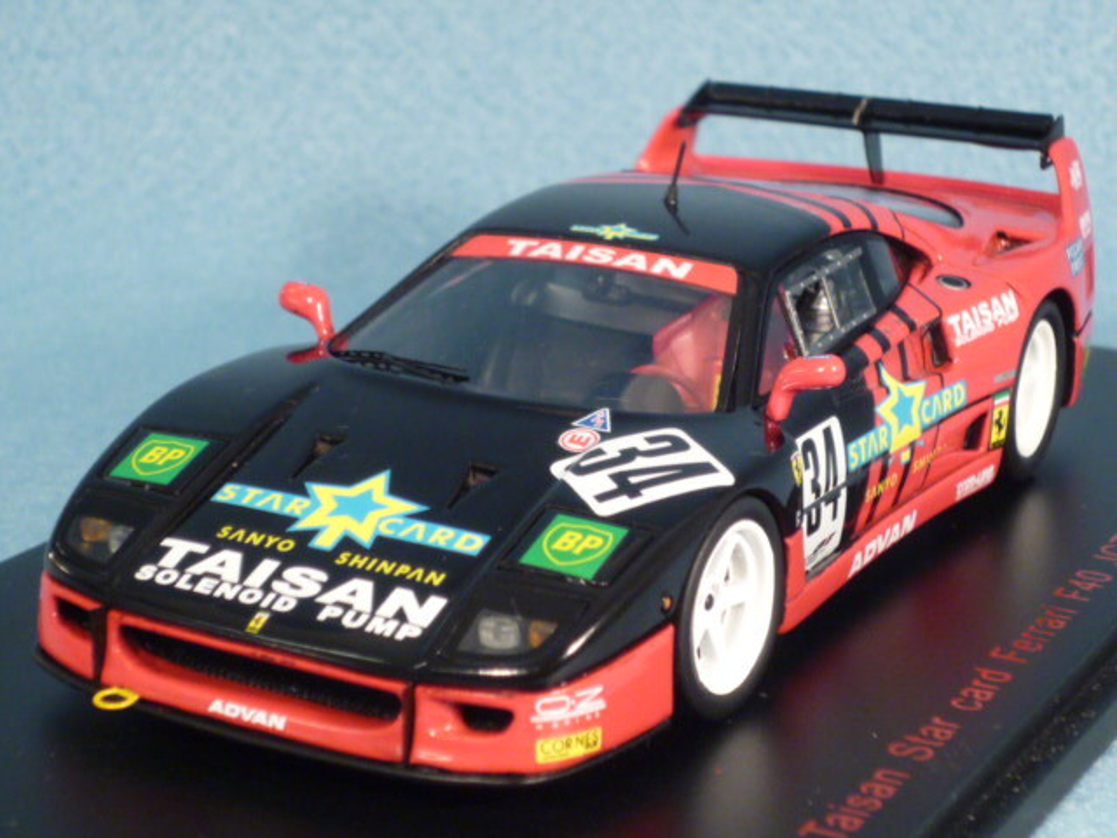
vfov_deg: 17.6
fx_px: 2711
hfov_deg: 23.3
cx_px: 558
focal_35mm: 84
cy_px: 419
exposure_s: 1/50
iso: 250
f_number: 4.3
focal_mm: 8.3
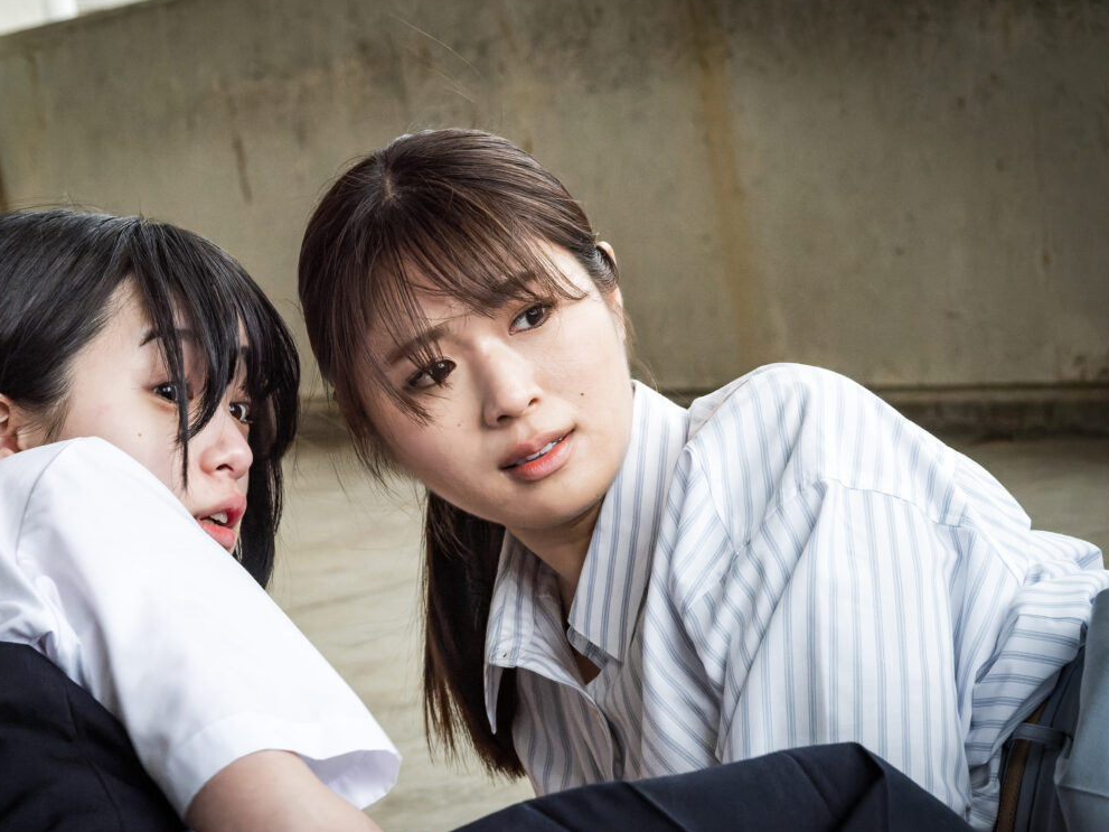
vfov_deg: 13.1
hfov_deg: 17.4
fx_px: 3620
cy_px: 417
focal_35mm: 113
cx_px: 444
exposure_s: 1/180
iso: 12800
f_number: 11
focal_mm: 97
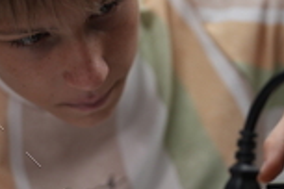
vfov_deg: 7.1
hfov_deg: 10.7
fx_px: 1522
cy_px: 97
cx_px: 154
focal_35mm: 193
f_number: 1.2
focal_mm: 50
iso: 320
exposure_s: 1/285
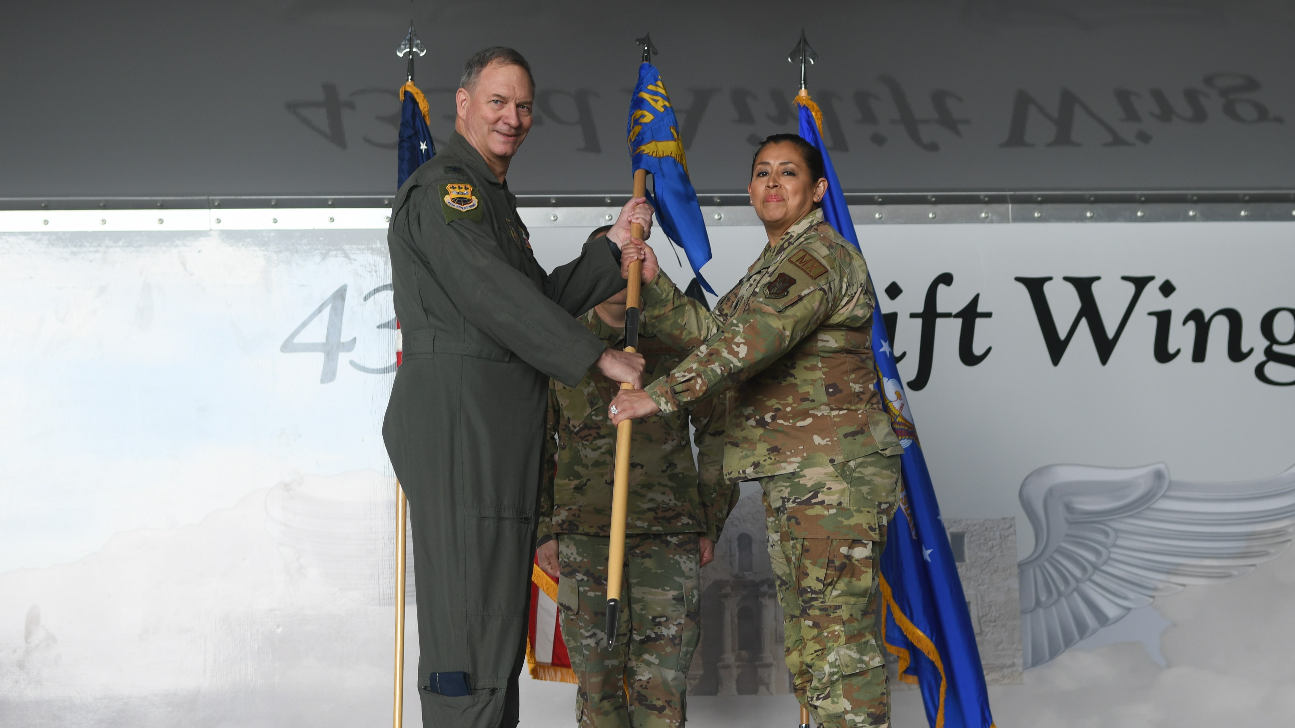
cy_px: 430
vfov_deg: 19.4
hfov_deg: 33.8
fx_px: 2129
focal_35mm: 62
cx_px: 635
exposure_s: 1/125
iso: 125
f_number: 8
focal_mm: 38
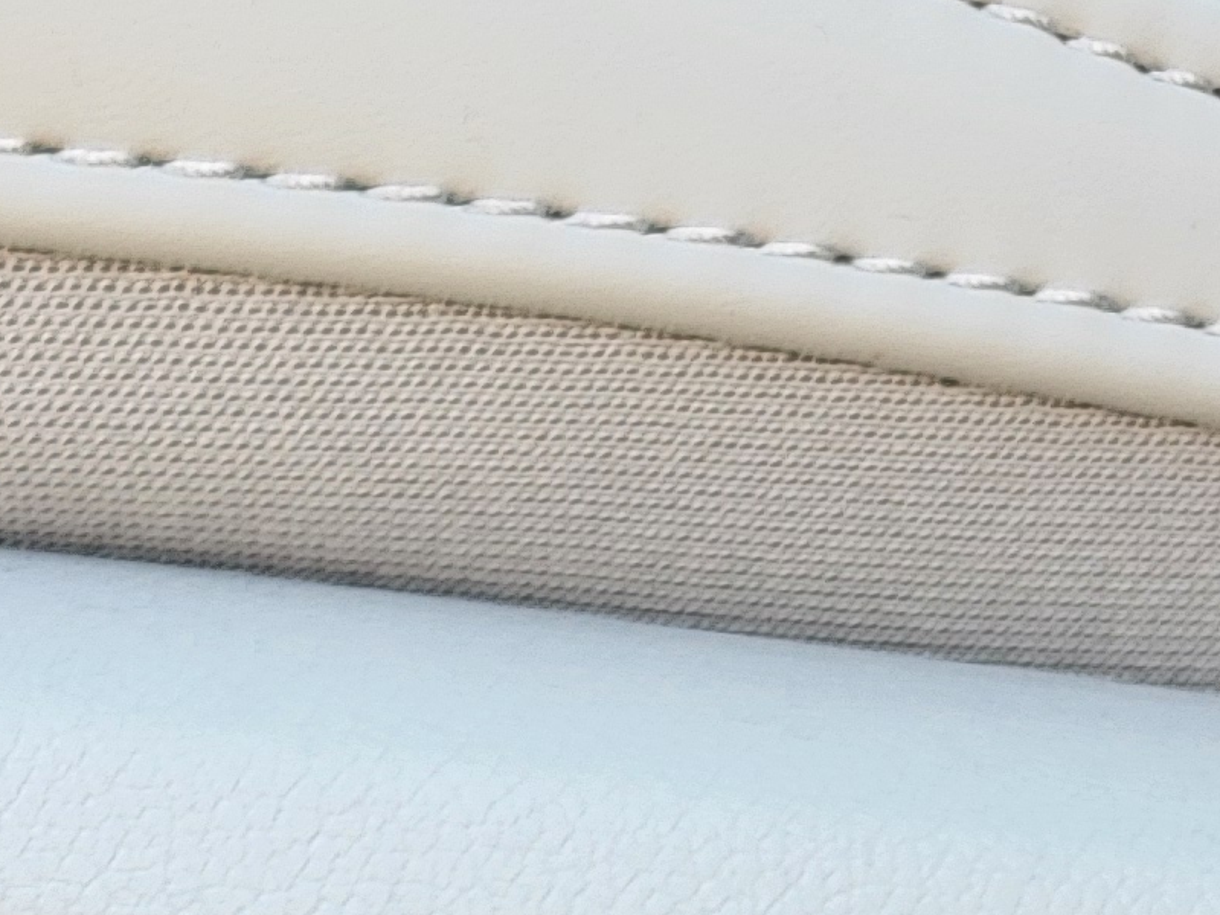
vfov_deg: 10.3
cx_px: -1533
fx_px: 4582
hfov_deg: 12.5
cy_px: 1969
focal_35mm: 130
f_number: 1.8
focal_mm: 5.4
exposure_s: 1/174
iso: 40
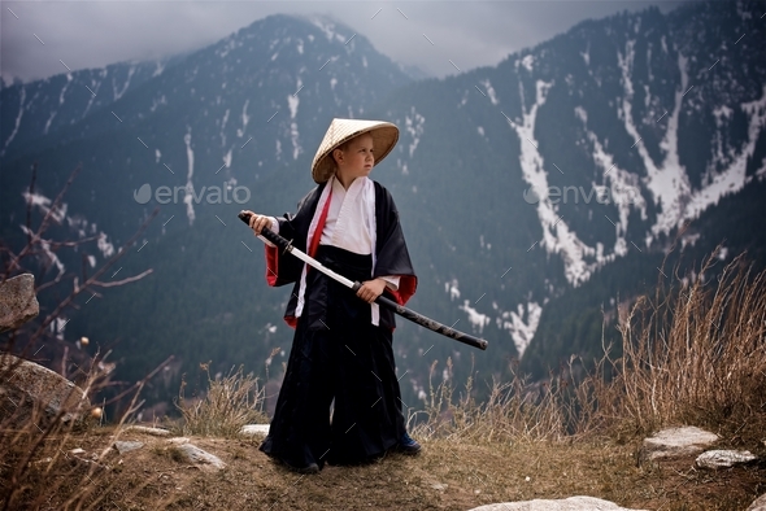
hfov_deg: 39.6
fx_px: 1064
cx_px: 383
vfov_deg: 27.0
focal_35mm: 50
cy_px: 256
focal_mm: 50
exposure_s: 1/2000
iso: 100
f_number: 4
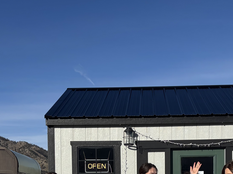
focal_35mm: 68
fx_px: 458
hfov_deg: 28.5
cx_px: 130
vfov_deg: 20.4
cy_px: 201
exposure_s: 1/3413
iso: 50
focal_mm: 5.96
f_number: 1.6
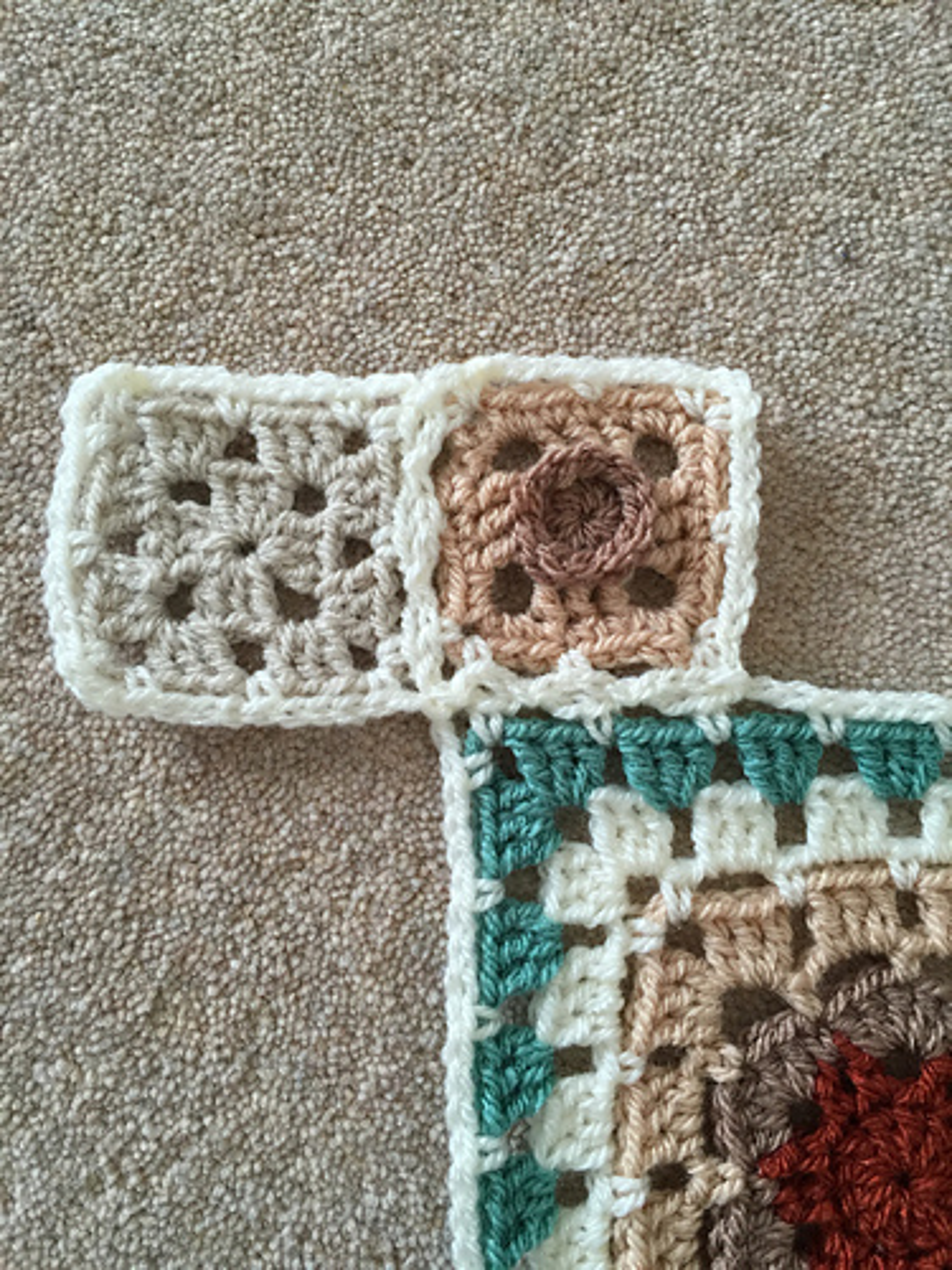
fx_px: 1063
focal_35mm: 29
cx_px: 476
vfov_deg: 61.7
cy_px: 635
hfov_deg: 48.2
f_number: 2.2
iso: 64
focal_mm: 4.15
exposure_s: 1/33
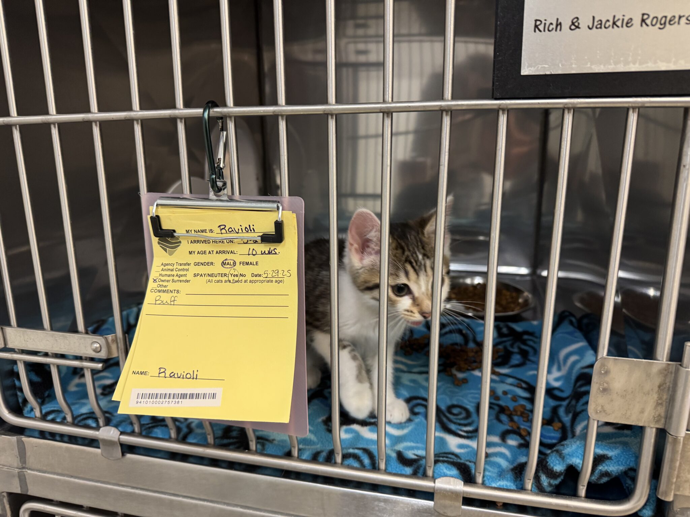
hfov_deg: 71.6
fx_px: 478
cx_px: 345
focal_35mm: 24
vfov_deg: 56.8
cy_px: 258
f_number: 1.78
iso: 200
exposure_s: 1/60
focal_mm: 6.76
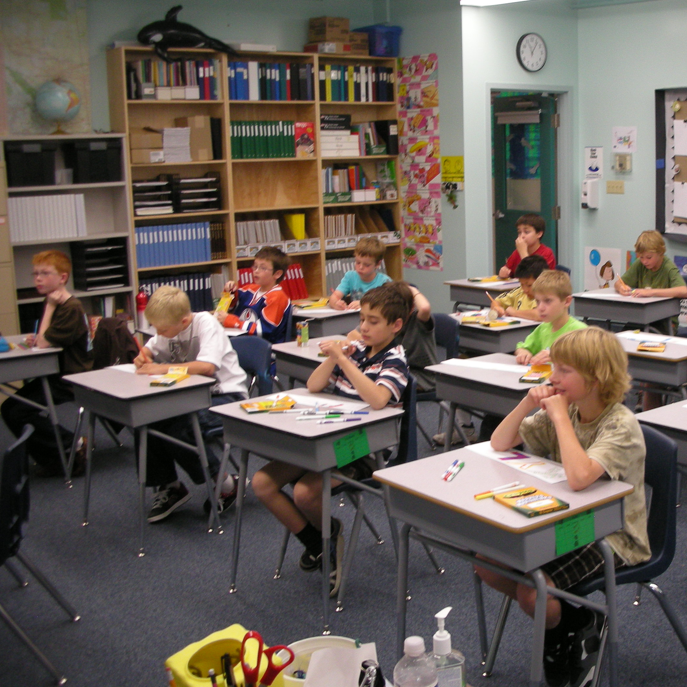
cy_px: 331
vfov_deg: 37.5
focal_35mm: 45
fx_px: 1010
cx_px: 494
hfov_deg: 36.9
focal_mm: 5.8
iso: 100
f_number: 2.8
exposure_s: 1/32.1
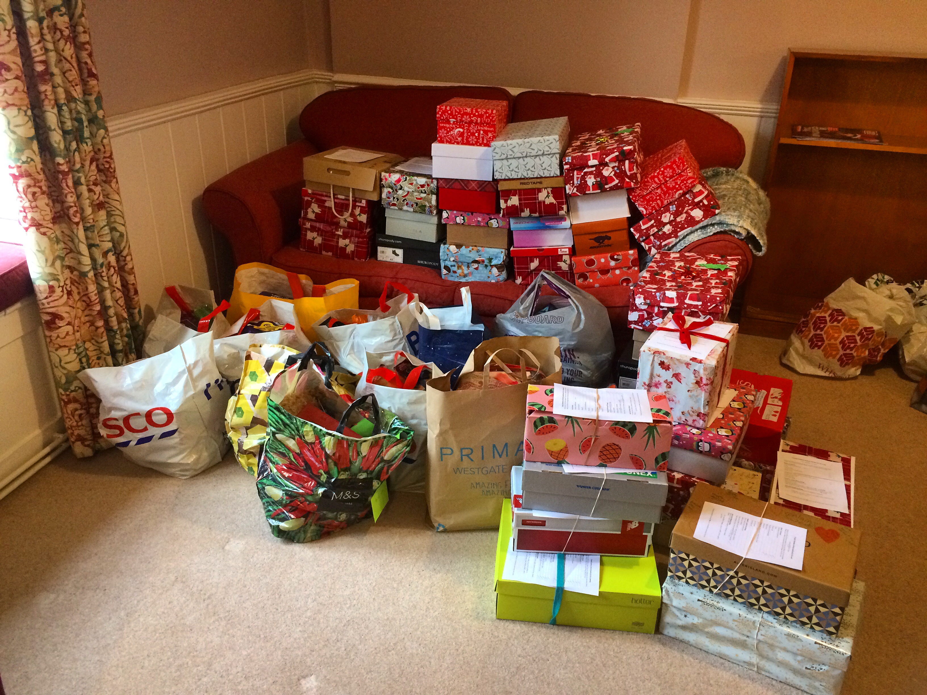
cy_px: 348
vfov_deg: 48.2
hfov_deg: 61.7
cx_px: 464
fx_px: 777
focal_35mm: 29
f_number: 2.2
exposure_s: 1/33
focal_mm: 4.15
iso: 200
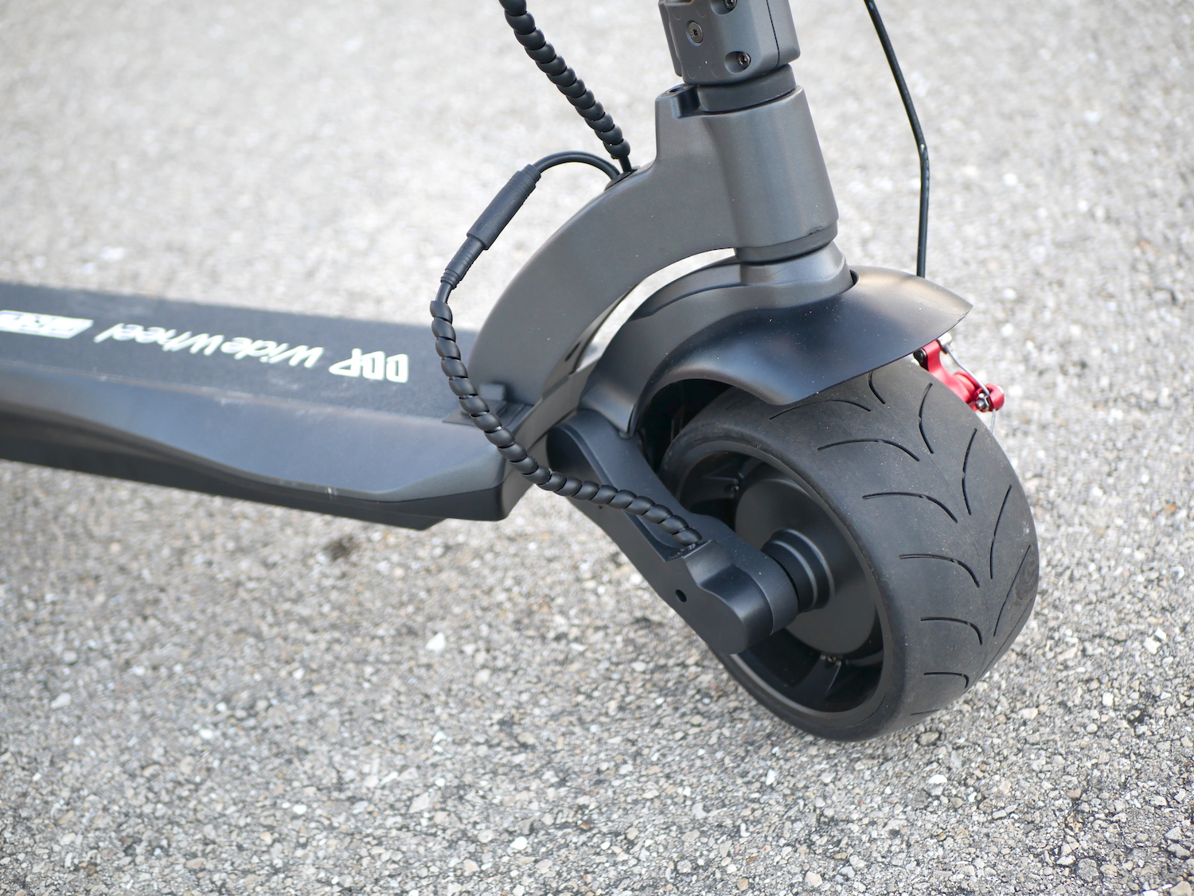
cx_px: 597
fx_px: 1725
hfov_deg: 38.2
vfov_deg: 29.1
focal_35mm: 50
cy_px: 448
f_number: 1.7
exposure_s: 1/200
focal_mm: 25
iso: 200
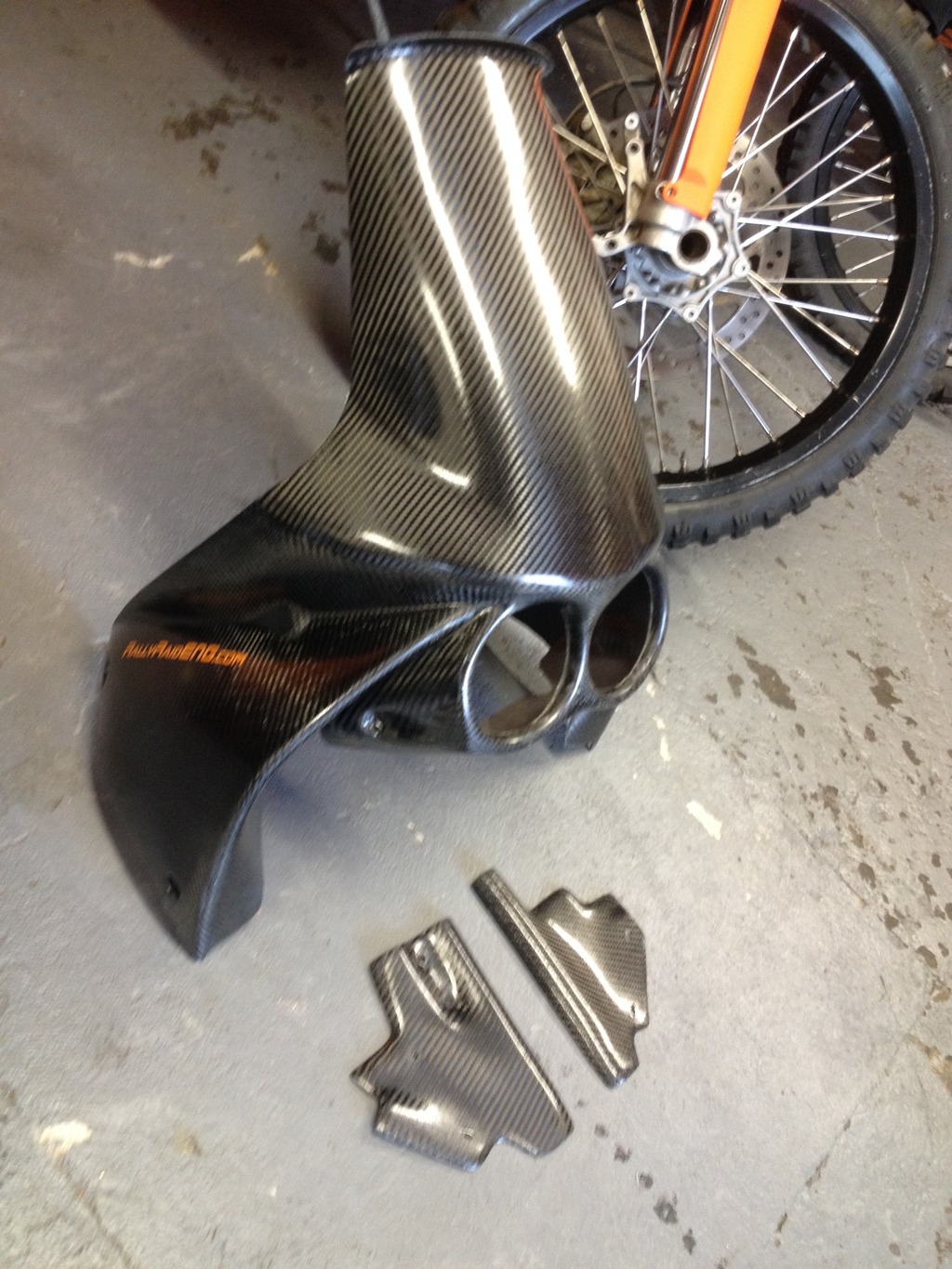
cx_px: 476
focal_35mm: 35
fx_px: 1283
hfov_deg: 40.7
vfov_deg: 52.6
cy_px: 634
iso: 160
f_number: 2.4
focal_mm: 4.28
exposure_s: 1/20
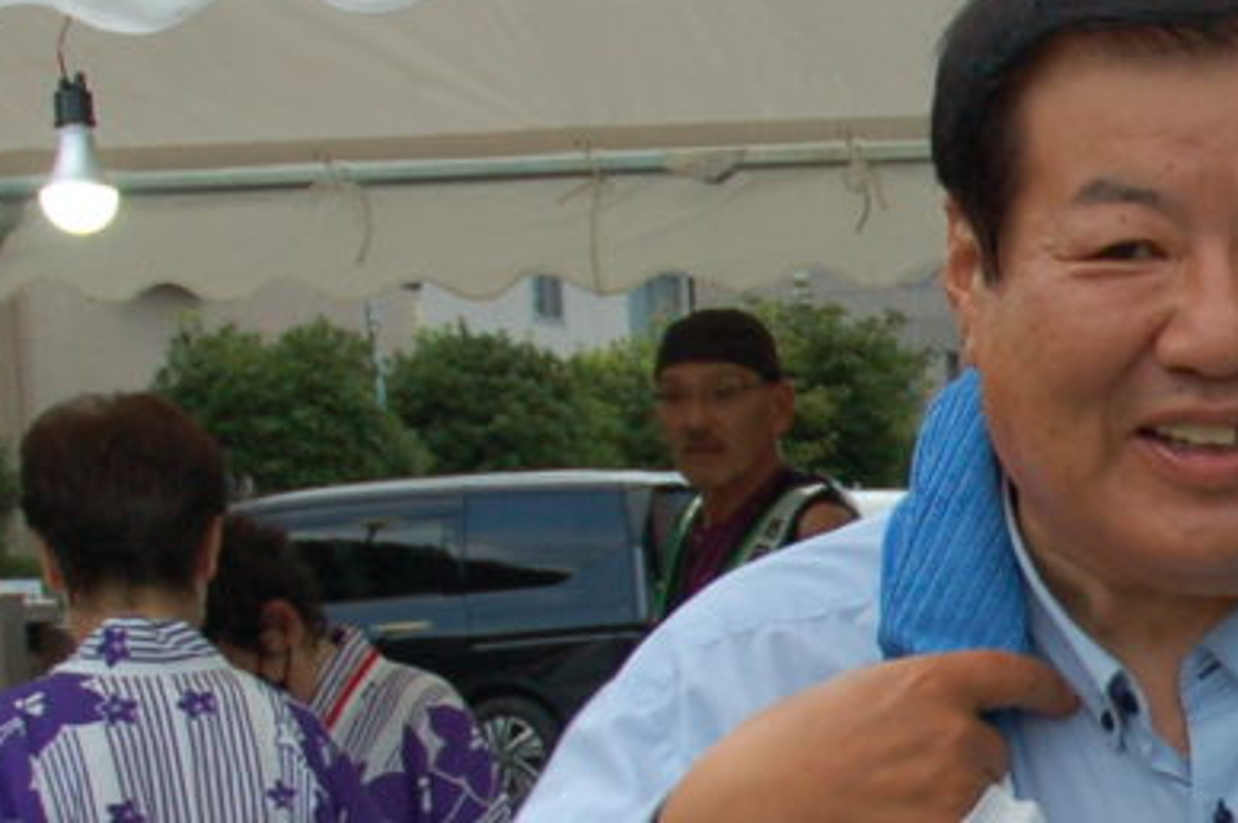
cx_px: 1816
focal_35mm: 107
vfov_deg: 12.7
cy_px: 742
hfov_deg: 17.4
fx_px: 3676
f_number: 5
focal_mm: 18
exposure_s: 1/100
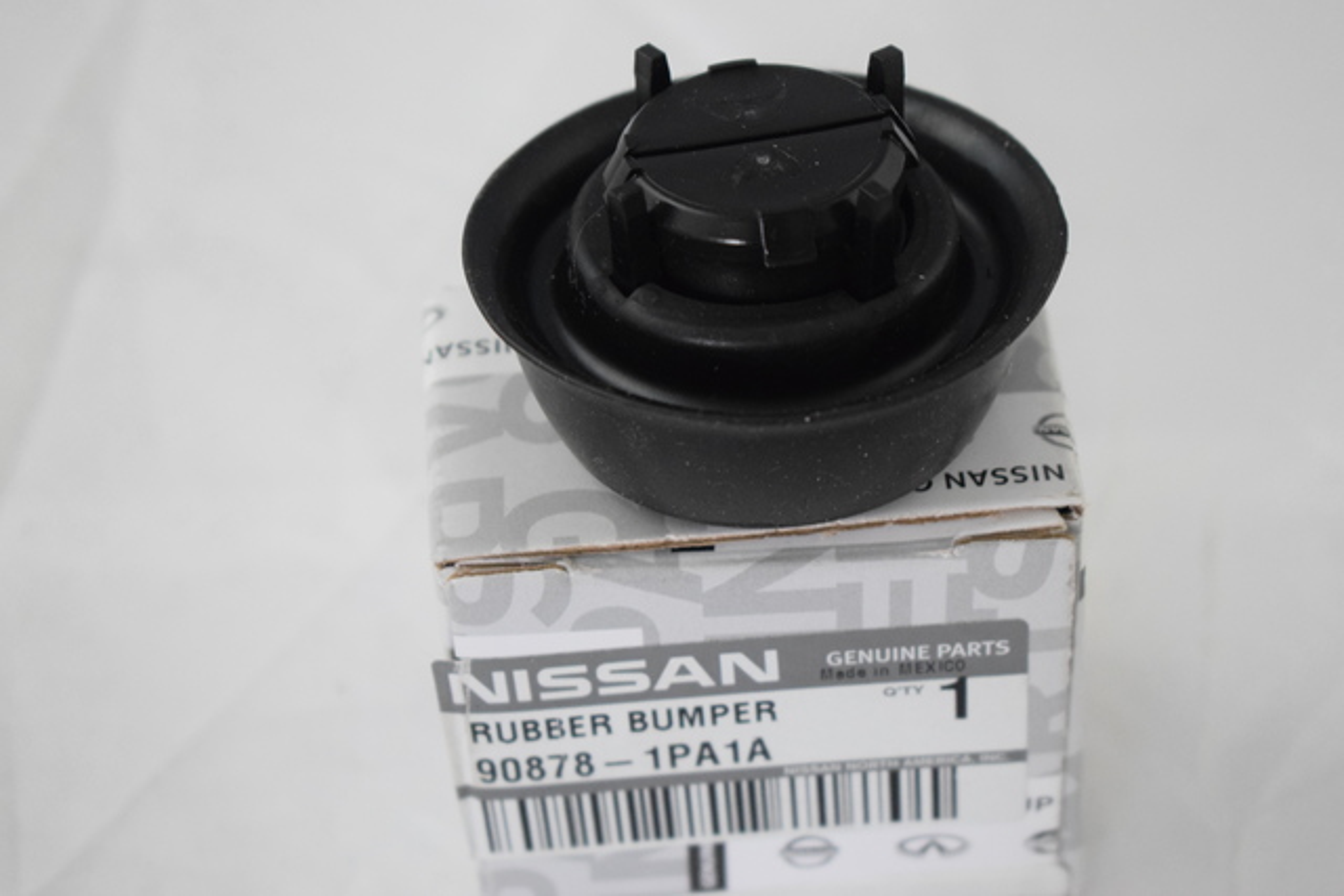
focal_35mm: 82
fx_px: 3080
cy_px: 448
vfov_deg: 16.6
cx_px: 672
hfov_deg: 24.6
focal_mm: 55
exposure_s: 1/125
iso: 3200
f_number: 5.6
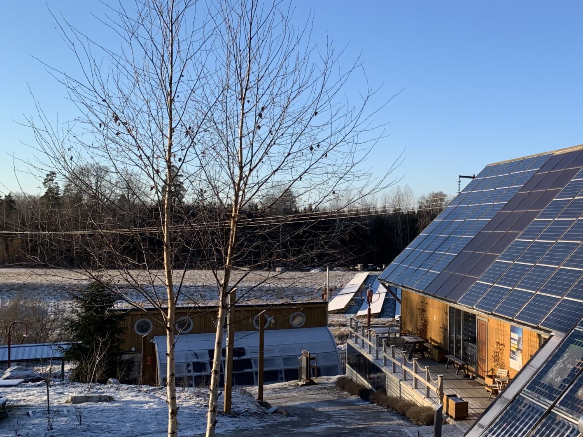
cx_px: 502
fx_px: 792
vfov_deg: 30.9
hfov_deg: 38.2
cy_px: 220
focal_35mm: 47
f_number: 1.8
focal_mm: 4.25
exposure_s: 1/1136
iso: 25
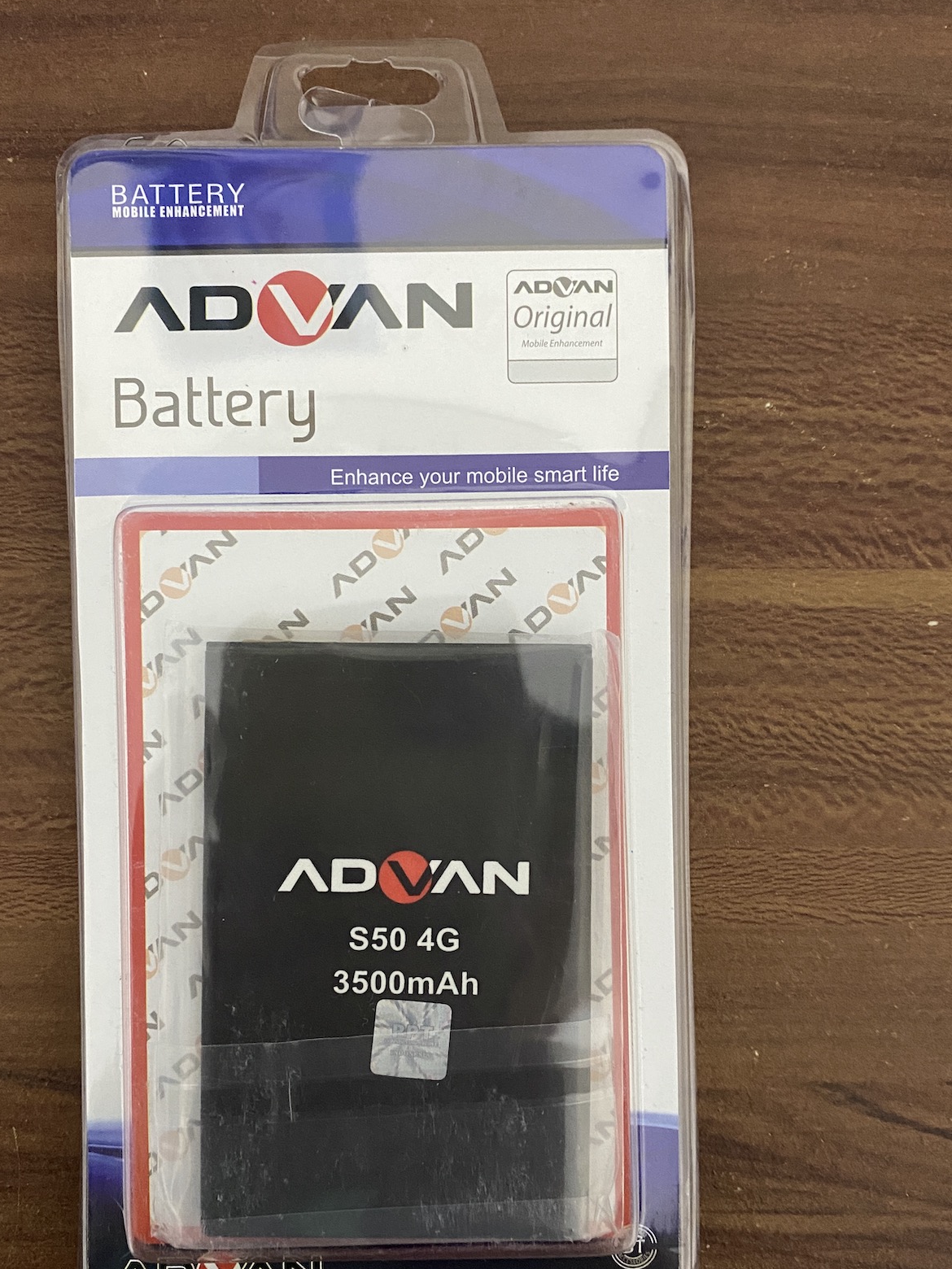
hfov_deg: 44.2
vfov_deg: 56.7
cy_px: 684
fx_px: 1173
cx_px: 464
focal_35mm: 32
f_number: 1.8
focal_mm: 4.25
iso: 640
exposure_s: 1/32
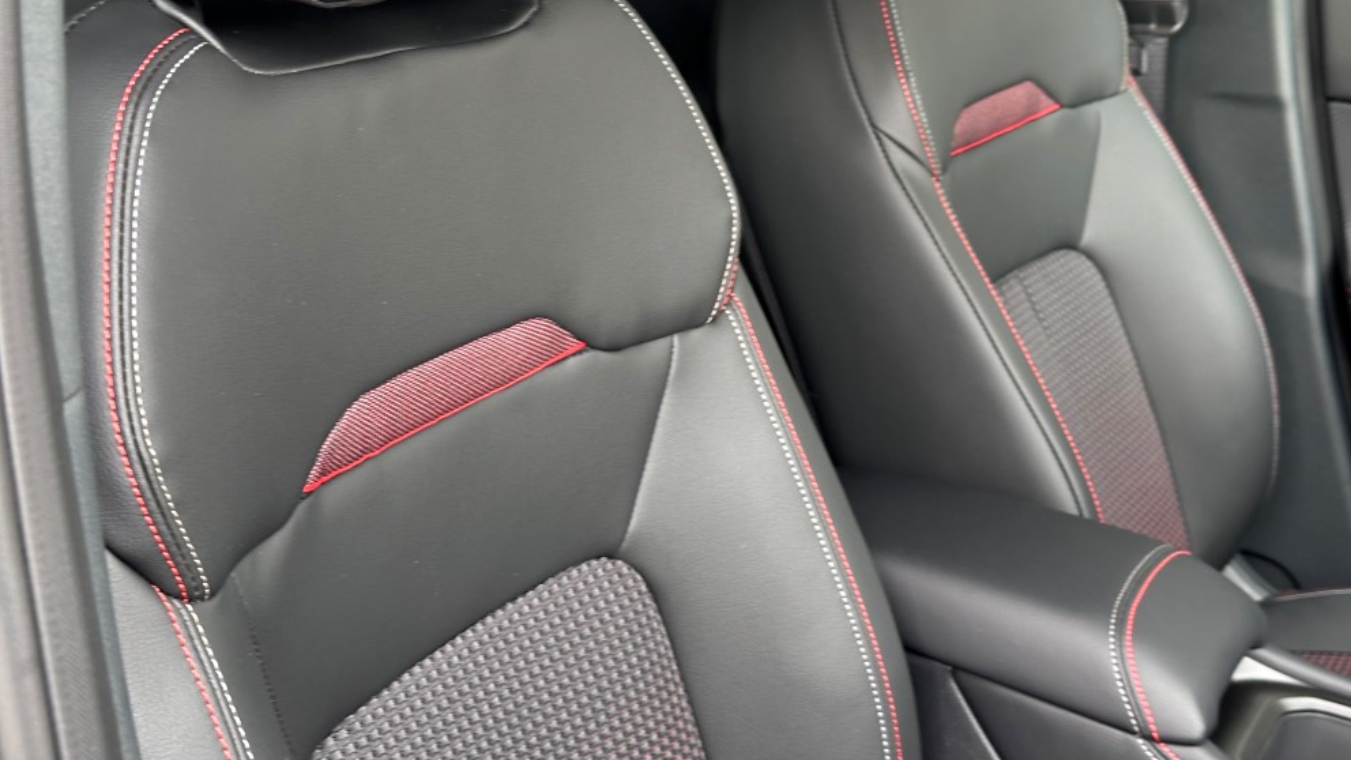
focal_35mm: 54
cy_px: 334
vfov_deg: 22.2
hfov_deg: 38.5
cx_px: 670
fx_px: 1934
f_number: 1.78
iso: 125
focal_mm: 6.86
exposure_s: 1/60
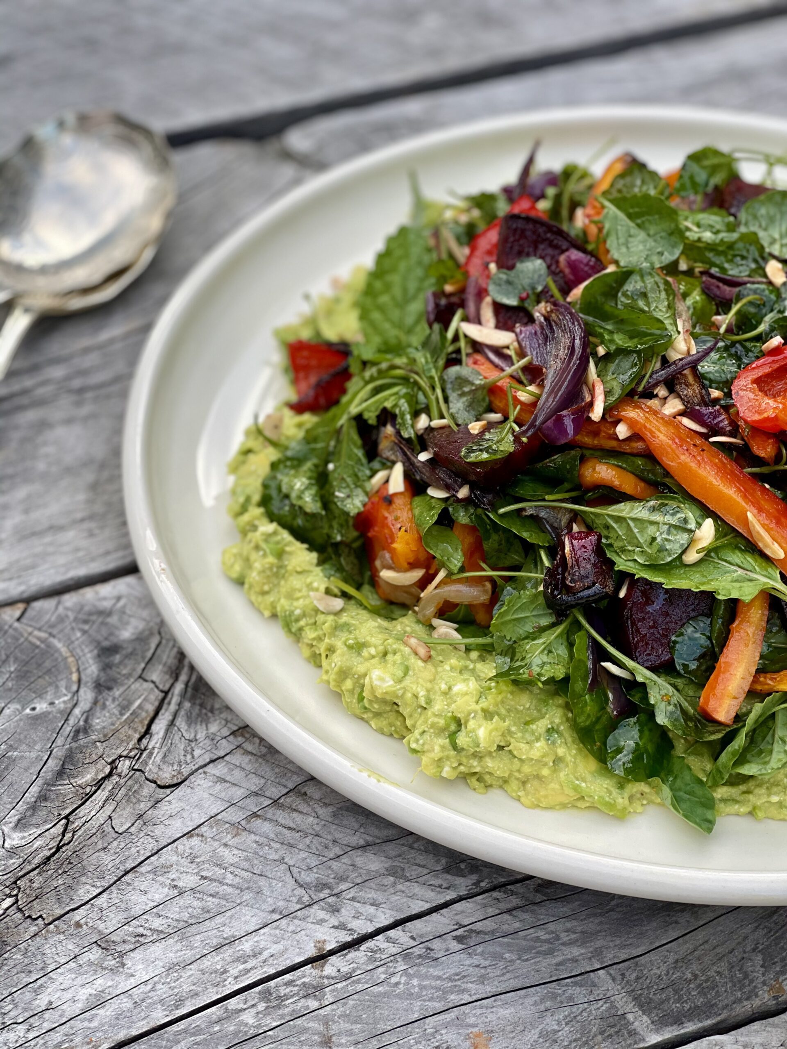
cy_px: 524
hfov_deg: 22.9
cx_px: 394
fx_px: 1940
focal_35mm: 64
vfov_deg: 30.3
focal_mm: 7.5
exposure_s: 1/121
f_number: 2.2
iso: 40
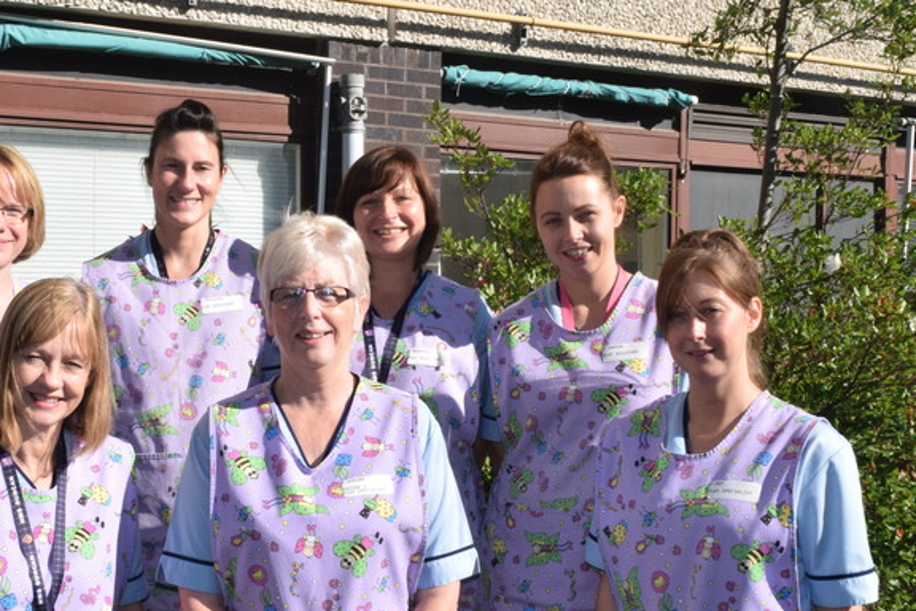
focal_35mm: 50
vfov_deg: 27.0
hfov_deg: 39.1
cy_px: 347
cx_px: 302
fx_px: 1272
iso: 800
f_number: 25
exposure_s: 1/200
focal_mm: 24
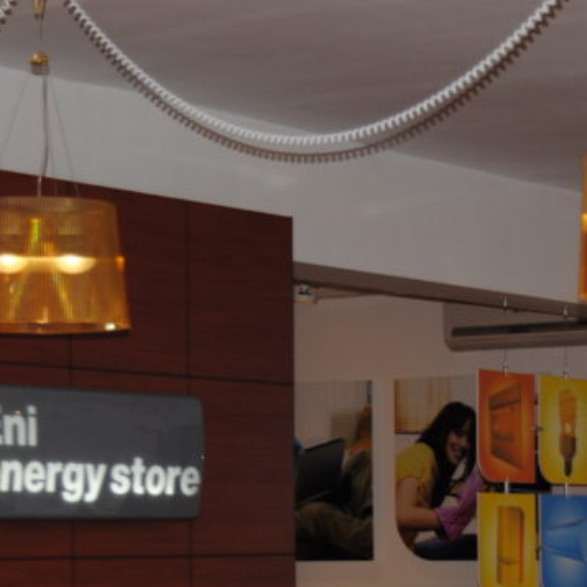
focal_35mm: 139
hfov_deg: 12.5
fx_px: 2667
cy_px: 512
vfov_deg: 12.5
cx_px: 429
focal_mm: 38
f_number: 4.8
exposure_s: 1/60
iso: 200
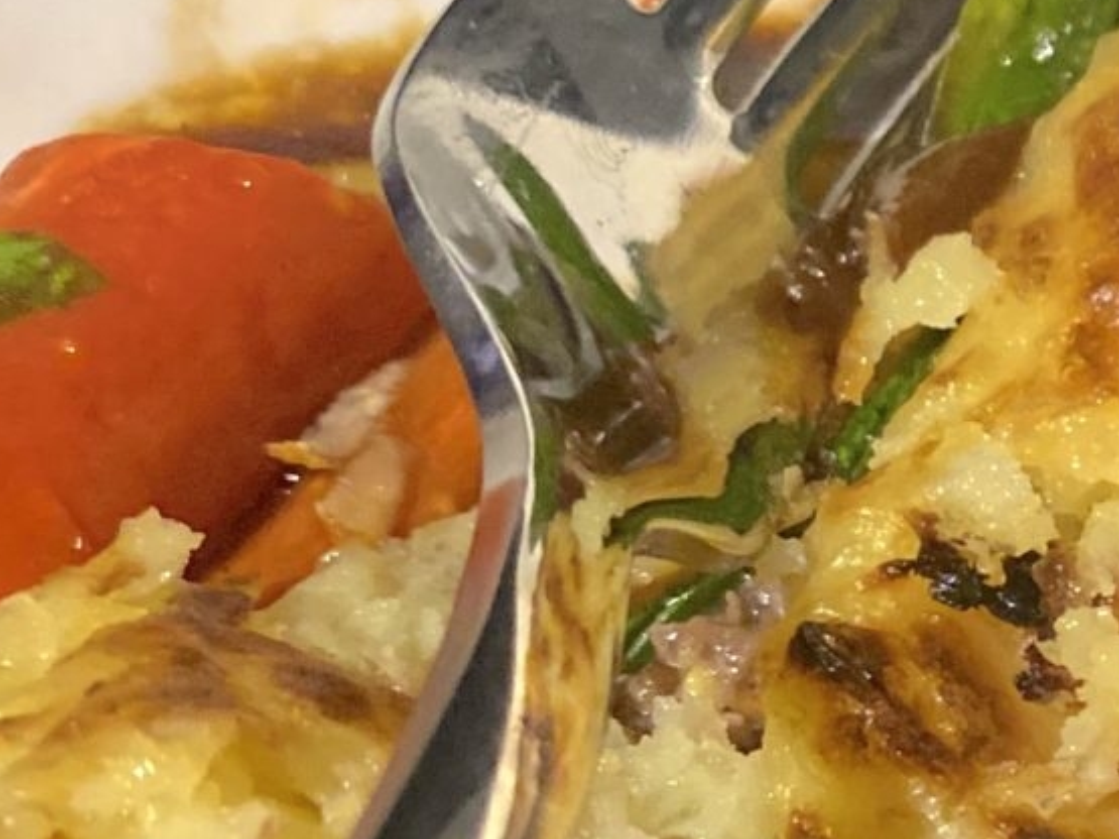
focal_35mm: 96
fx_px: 3103
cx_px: 1710
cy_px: 696
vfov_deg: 15.3
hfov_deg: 18.1
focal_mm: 4.25
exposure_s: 1/40
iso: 500
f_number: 1.8
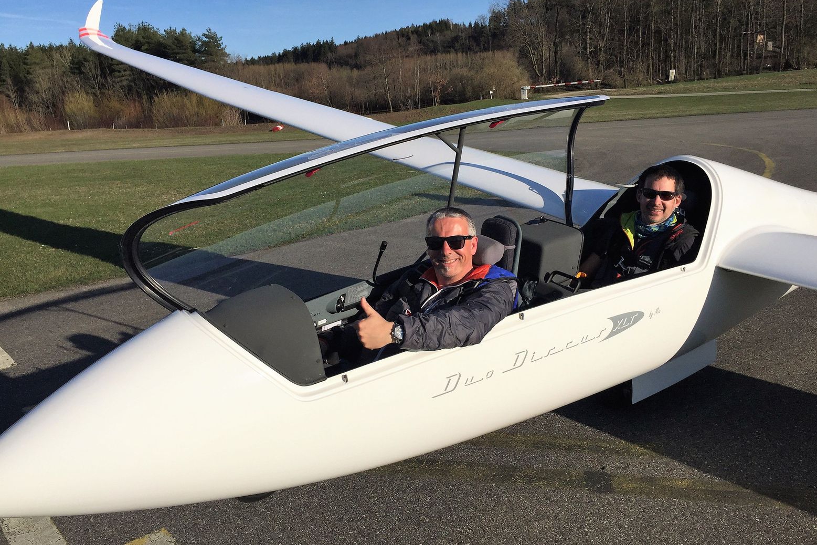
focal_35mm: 31
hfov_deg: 60.3
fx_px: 703
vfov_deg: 42.3
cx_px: 411
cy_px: 267
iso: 32
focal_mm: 4.15
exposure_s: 1/4950
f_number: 2.2
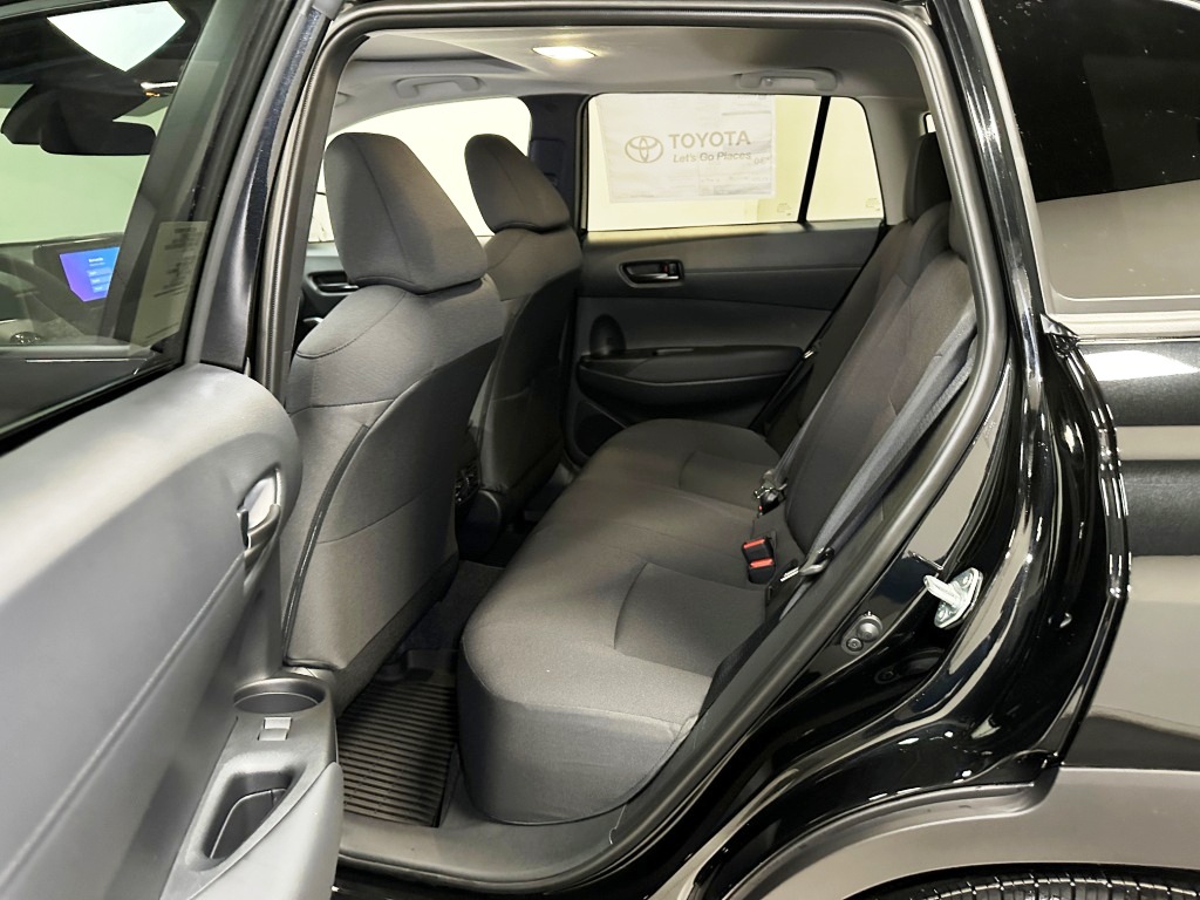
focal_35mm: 24
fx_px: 832
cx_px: 600
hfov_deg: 71.6
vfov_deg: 56.8
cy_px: 450
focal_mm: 6.86
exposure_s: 1/30
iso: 1000
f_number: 1.78
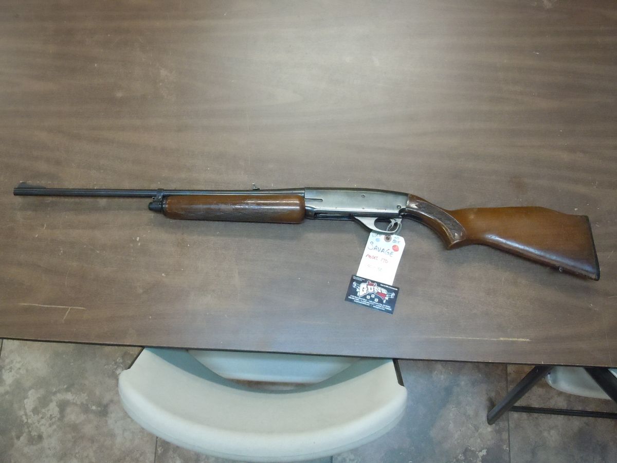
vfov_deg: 42.9
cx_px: 308
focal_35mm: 33
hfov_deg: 55.4
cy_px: 232
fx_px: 588
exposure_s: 1/30
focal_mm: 5.9
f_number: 4
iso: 800
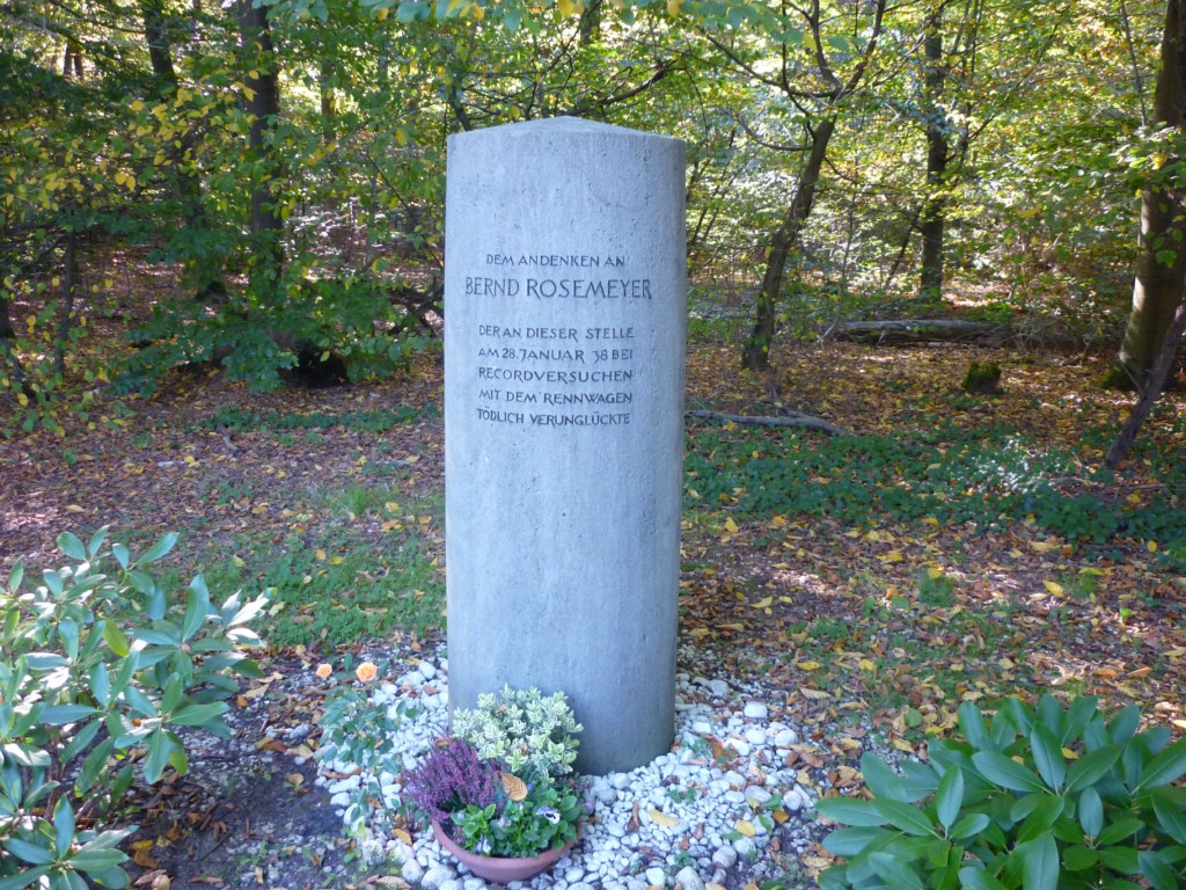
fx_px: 1131
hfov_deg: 55.4
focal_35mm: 33
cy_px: 445
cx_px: 593
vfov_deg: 42.9
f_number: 2.8
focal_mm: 5.5
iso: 250
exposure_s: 1/30
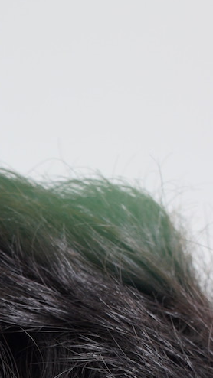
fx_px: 5430
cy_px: 862
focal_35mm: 541
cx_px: -127
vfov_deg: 3.9
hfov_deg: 2.2
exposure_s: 1/160
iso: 200
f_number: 6.3
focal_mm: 85
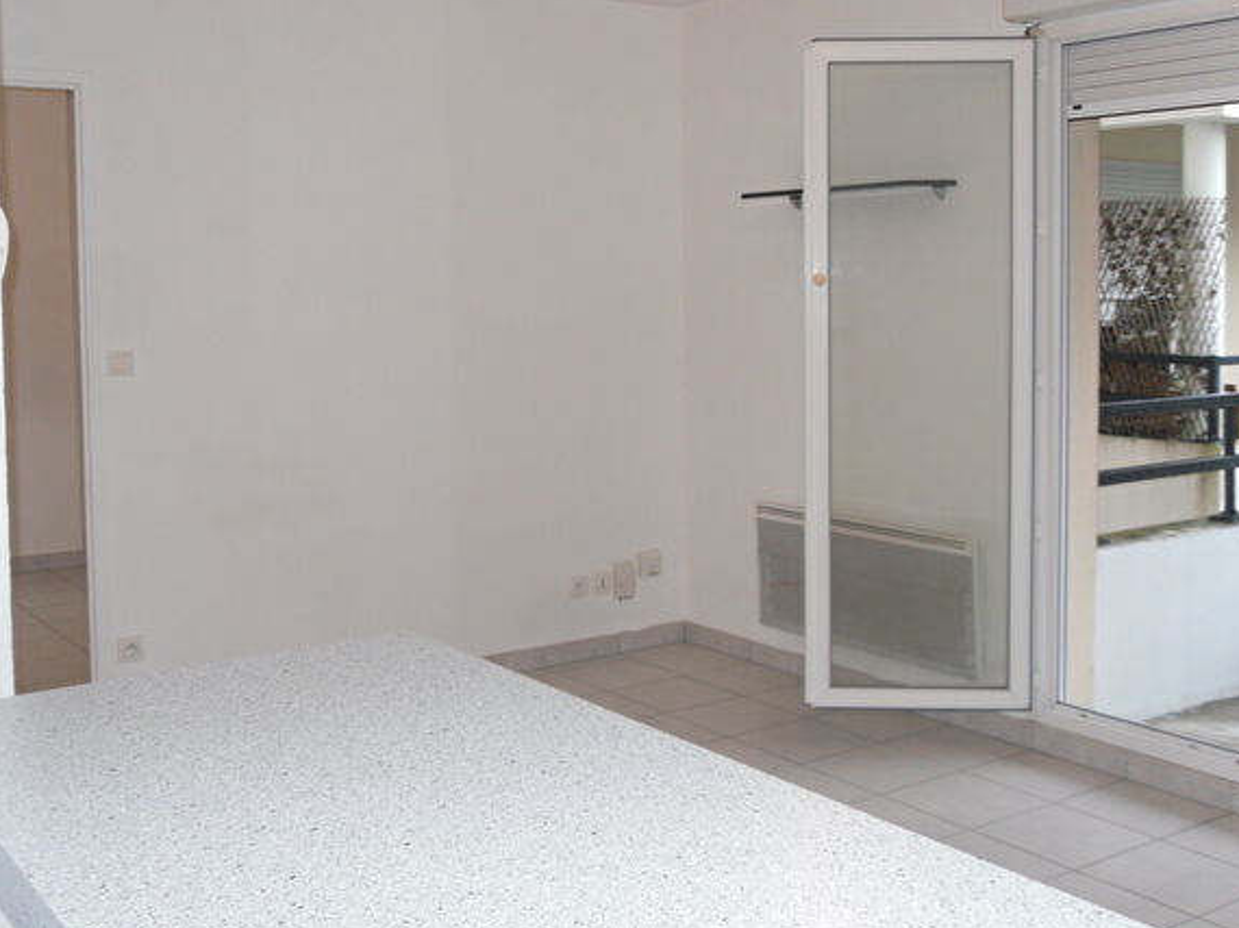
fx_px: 1538
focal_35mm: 43
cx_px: 620
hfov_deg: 43.9
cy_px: 414
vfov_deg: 33.5
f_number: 3.5
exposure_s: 1/45
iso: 200
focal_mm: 6.3
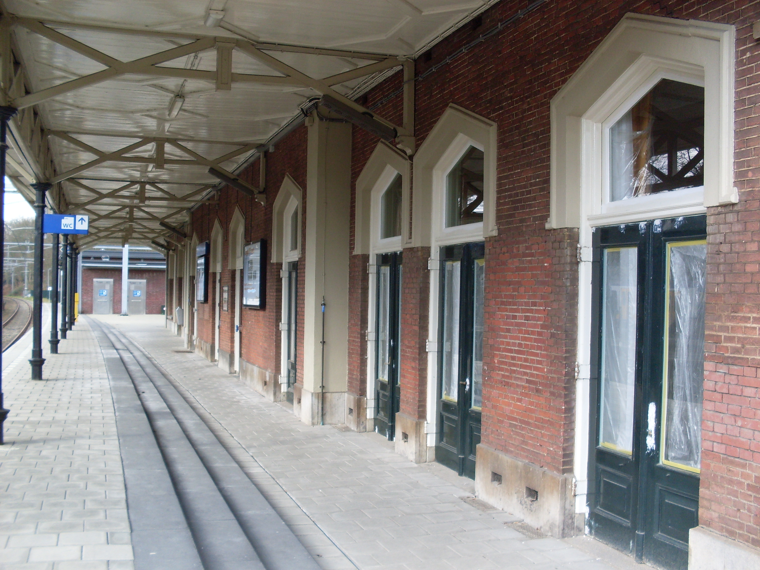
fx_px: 834
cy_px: 285
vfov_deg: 37.7
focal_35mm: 38
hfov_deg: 49.0
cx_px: 380
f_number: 2.8
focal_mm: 6.3
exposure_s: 1/180
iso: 80
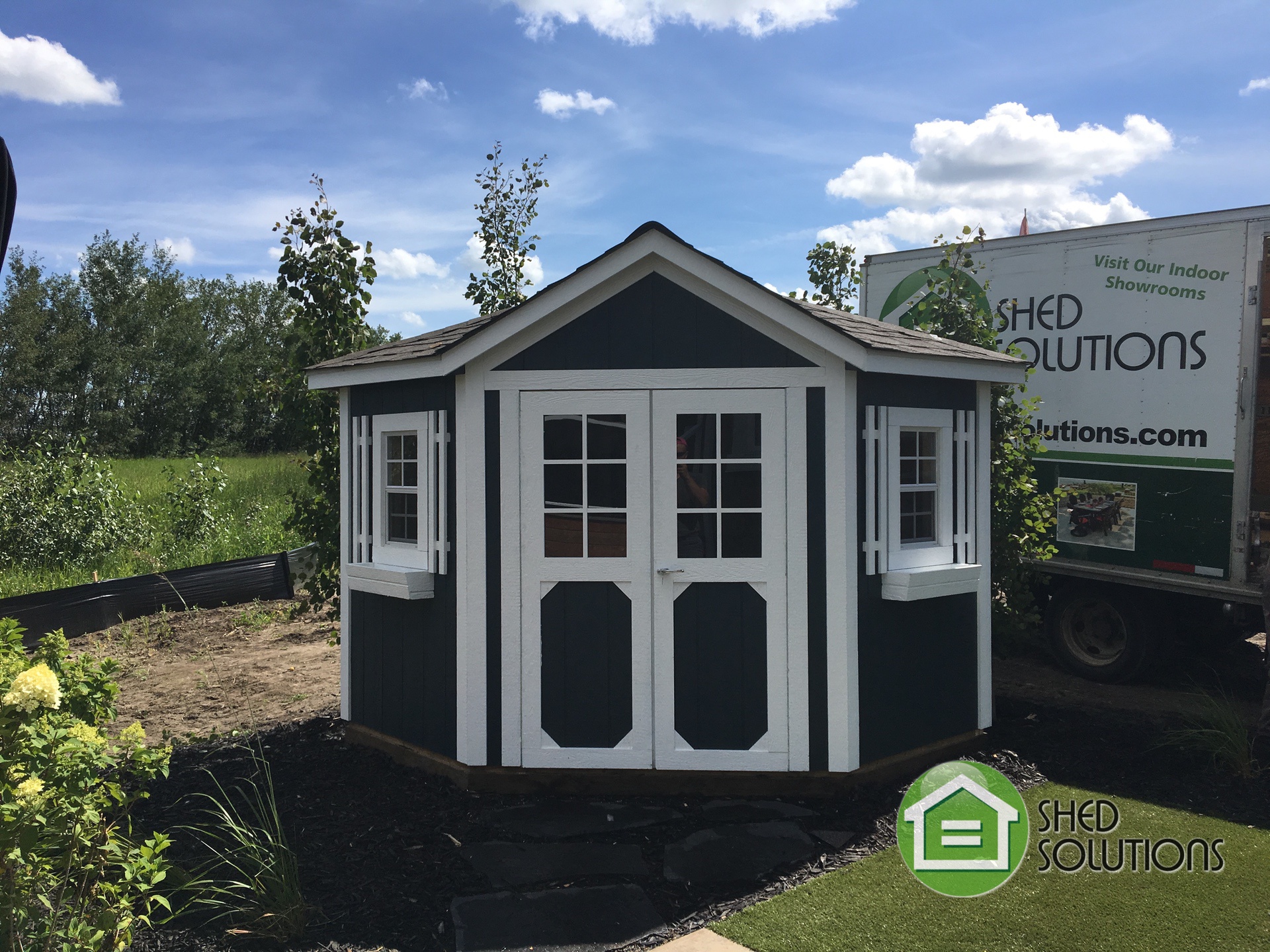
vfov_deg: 48.2
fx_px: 1064
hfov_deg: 61.7
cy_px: 476
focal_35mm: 29
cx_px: 635
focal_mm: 4.15
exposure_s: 1/2331
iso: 25
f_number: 2.2
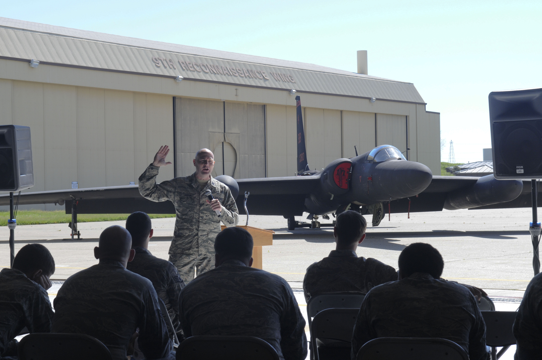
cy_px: 180
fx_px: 1241
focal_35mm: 82
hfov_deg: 24.6
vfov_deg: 16.5
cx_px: 271
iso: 400
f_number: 11
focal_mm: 55
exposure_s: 1/200
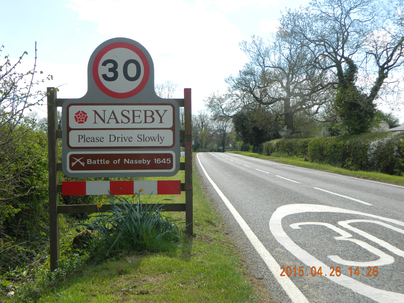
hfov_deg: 40.4
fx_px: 549
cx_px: 202
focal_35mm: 47
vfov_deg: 30.9
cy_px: 152
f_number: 3.6
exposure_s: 1/640
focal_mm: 8.4
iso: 80
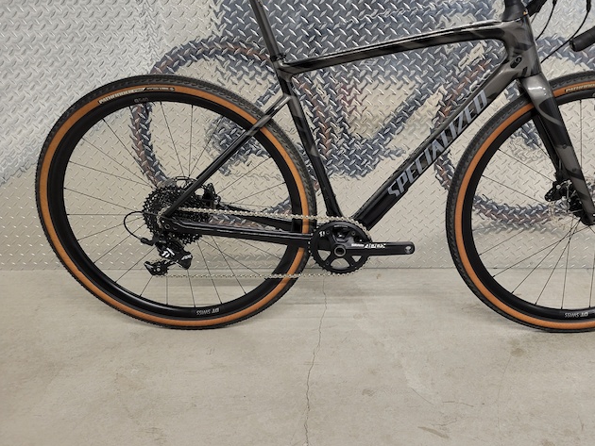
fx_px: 567
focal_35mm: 33
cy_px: 174
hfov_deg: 54.6
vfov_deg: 42.7
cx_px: 377
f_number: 1.8
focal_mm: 5.4
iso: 200
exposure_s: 1/60
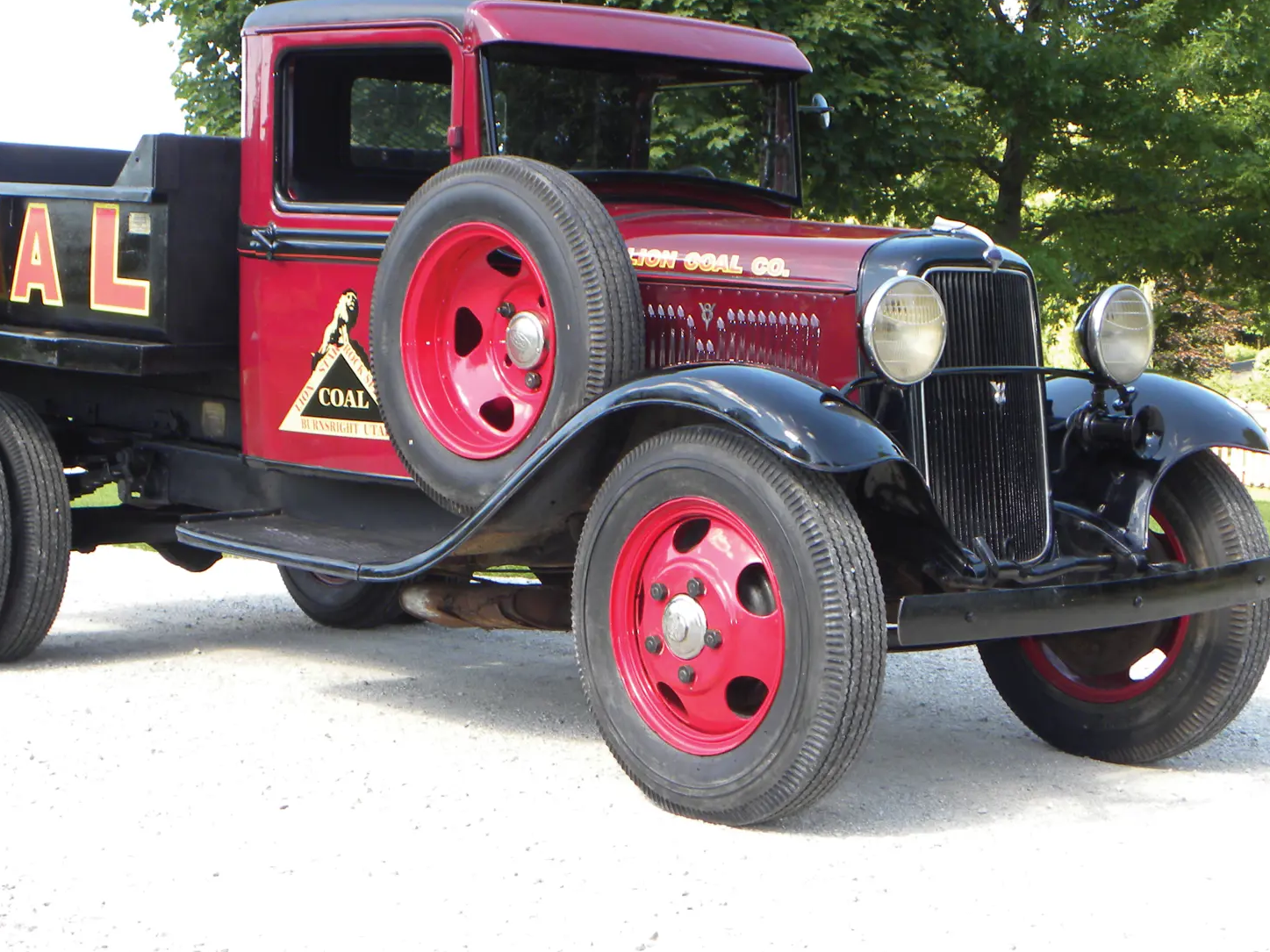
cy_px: 419
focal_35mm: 69
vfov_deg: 21.3
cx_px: 546
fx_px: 2531
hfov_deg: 28.1
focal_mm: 9.2
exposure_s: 1/112
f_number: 3.5
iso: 91
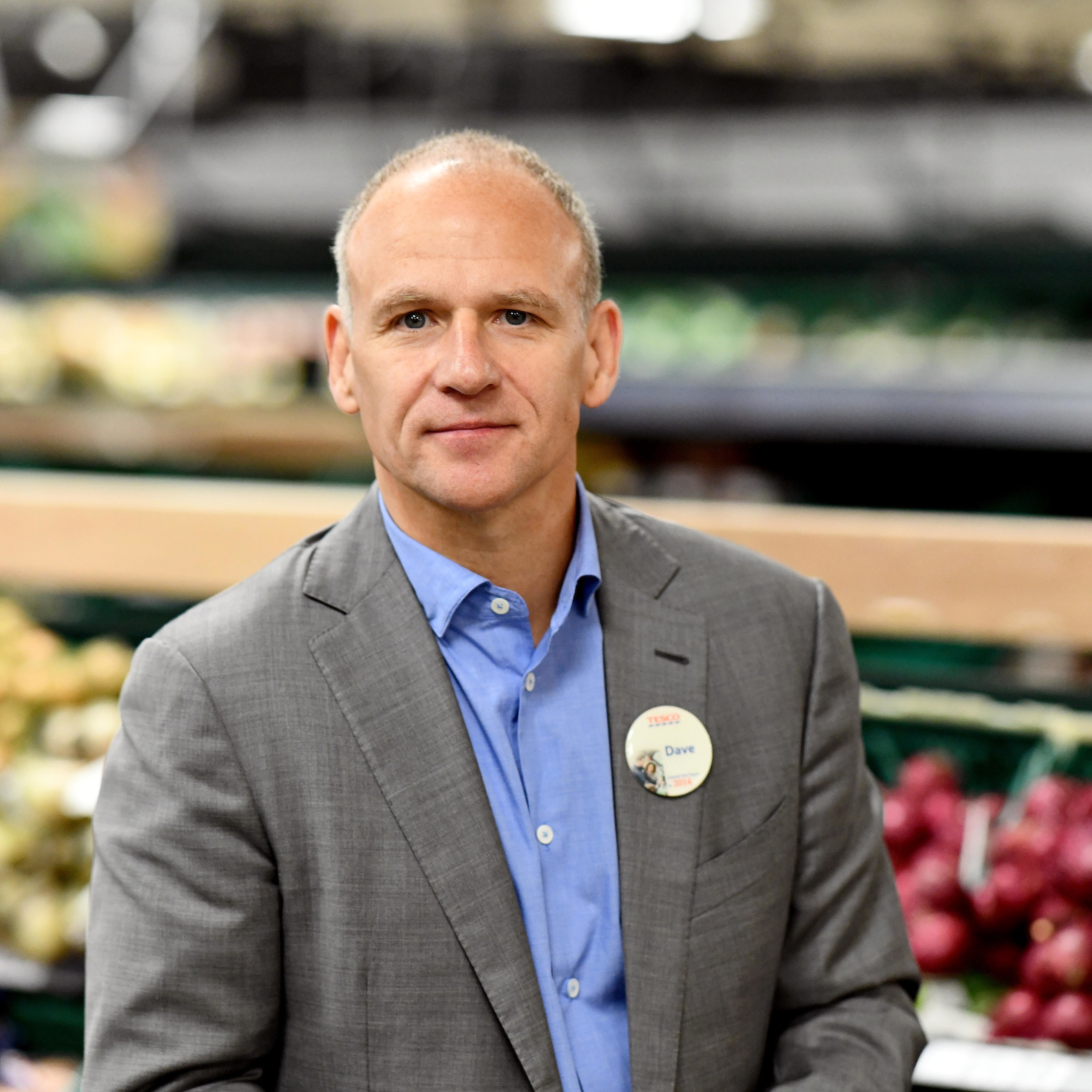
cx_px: 499
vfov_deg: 12.9
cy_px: 547
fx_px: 4818
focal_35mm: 135
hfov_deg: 12.9
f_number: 2.5
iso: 3200
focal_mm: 105
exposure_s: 1/640
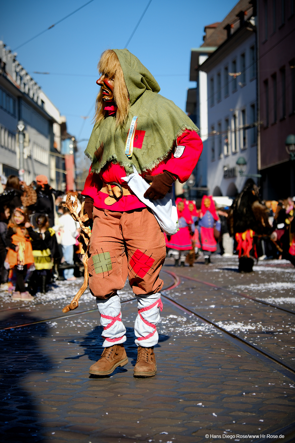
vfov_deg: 24.5
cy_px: 222
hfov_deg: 16.5
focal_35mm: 83
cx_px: 148
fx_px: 1020
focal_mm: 55
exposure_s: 1/900
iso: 125
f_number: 2.8
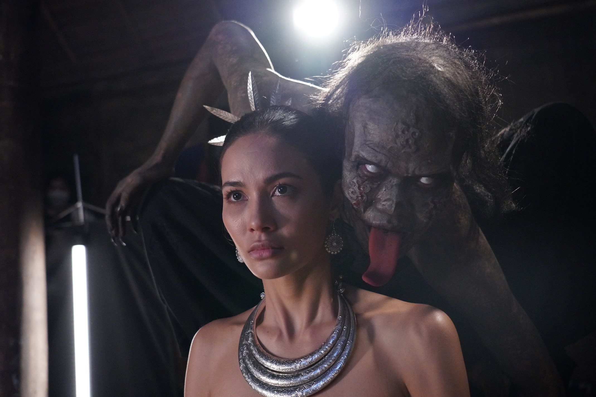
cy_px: 198
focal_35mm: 44
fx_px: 728
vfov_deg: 30.5
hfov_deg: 44.5
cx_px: 298
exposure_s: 1/125
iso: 8000
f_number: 4
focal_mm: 44
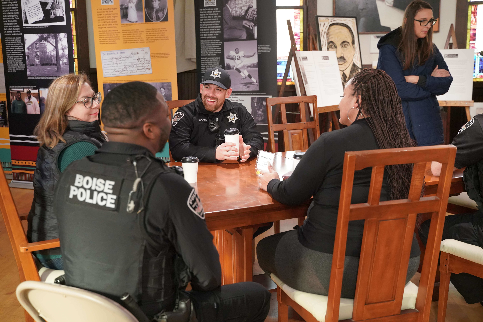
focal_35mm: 43
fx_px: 577
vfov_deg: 31.2
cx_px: 242
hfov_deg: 45.4
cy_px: 161
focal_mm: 43
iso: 3200
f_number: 4
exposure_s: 1/160
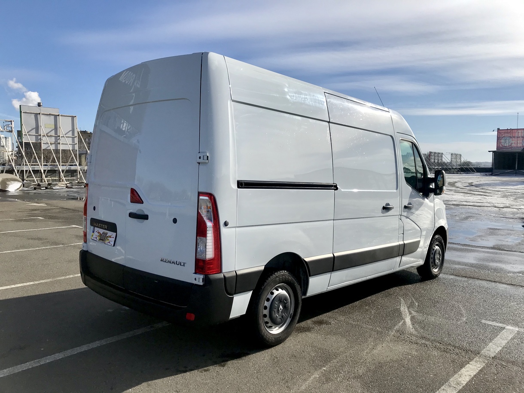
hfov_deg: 63.4
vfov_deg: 49.7
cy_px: 196
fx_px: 424
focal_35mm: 28
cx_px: 262
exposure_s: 1/5051
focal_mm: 3.99
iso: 20
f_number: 1.8
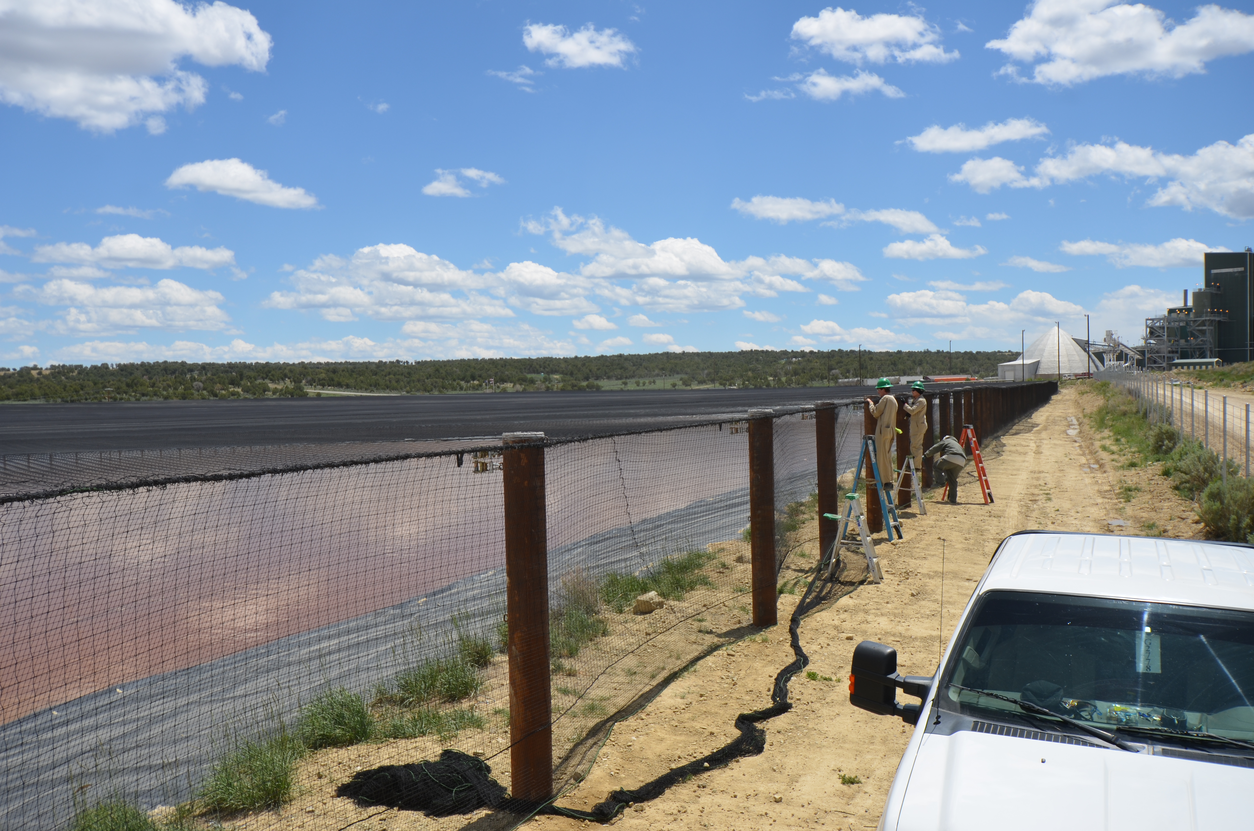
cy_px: 416
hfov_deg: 53.2
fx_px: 1251
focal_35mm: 36
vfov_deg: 36.7
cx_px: 627
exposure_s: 1/250
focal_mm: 24
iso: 100
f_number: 8
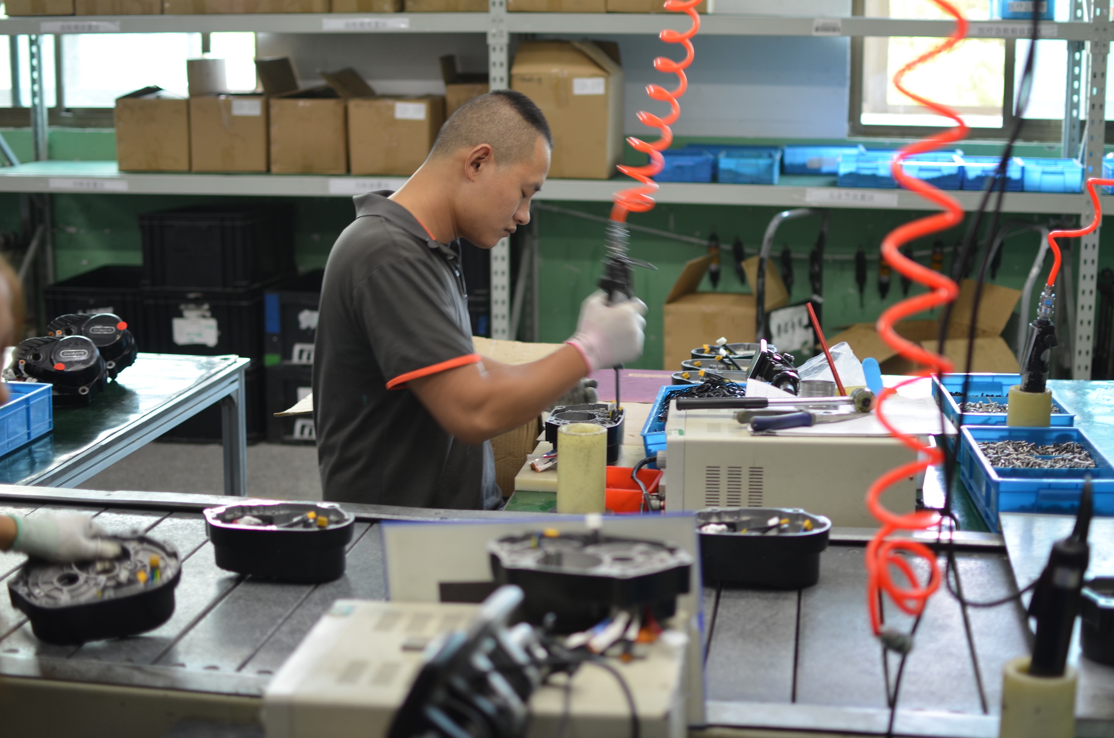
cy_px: 369
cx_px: 557
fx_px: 1621
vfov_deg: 25.6
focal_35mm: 52
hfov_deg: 37.9
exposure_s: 1/30
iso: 160
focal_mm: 35
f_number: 1.8
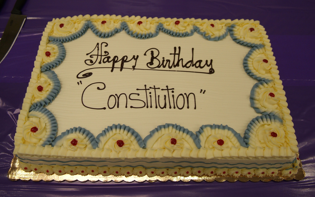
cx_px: 156
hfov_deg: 62.9
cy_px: 95
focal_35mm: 30
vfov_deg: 41.8
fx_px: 258
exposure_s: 1/250
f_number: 2.8
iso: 400
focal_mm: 19
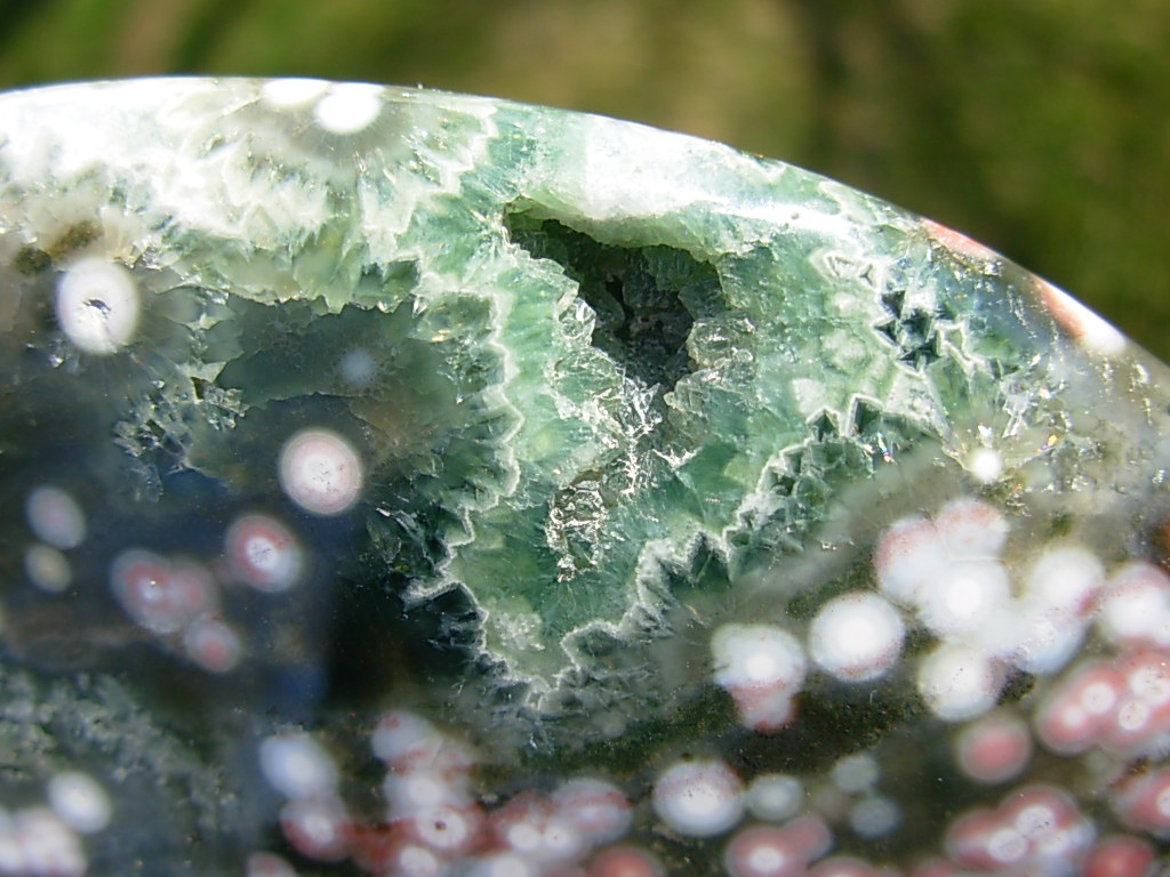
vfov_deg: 37.7
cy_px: 438
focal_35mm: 38
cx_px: 585
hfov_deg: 49.0
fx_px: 1284
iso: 50
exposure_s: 1/575
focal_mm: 6.3
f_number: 2.9
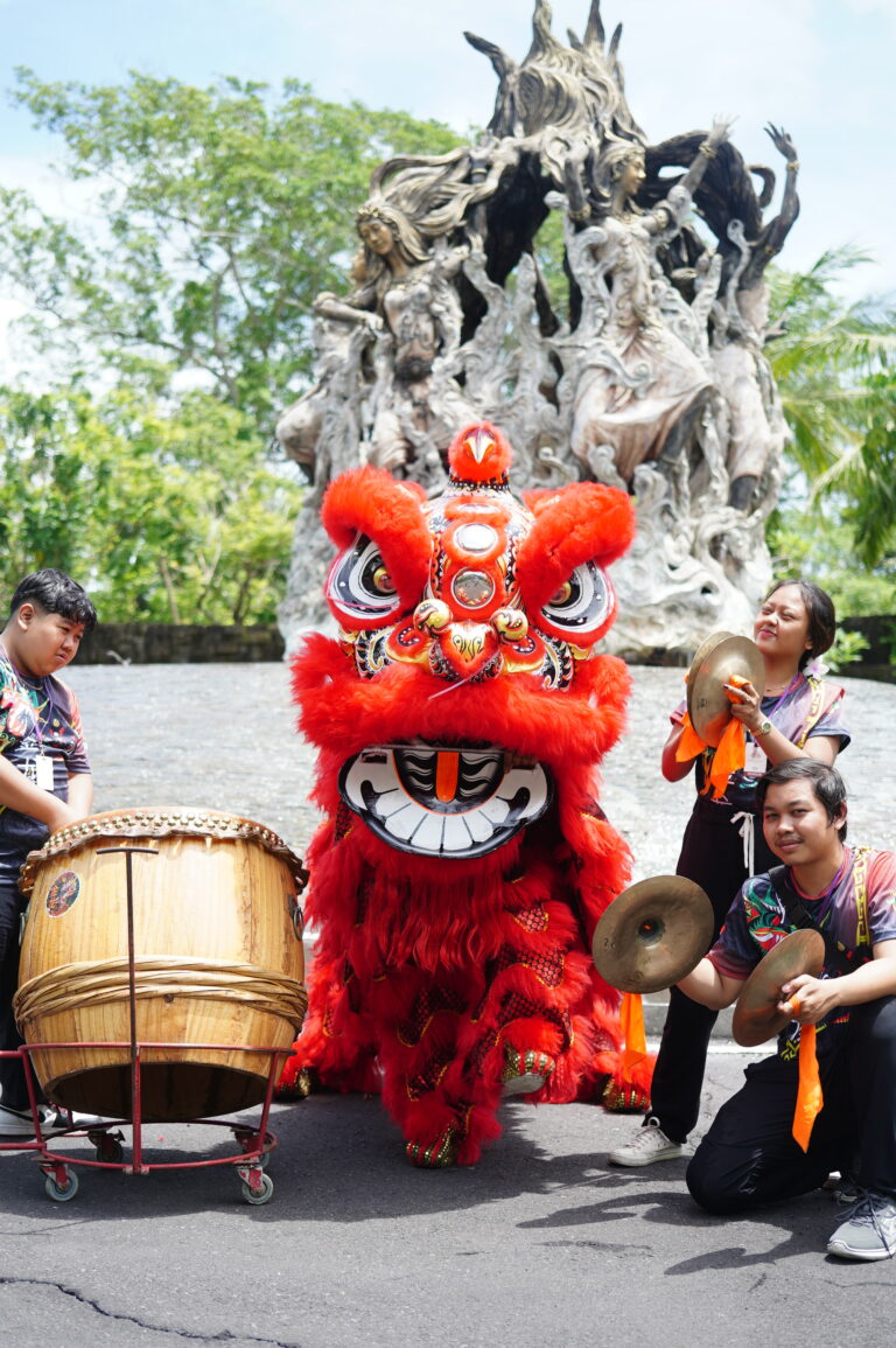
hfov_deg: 26.9
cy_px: 674
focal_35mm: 50
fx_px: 1870
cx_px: 448
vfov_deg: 39.6
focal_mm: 50
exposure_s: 1/1000
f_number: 2.8
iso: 125
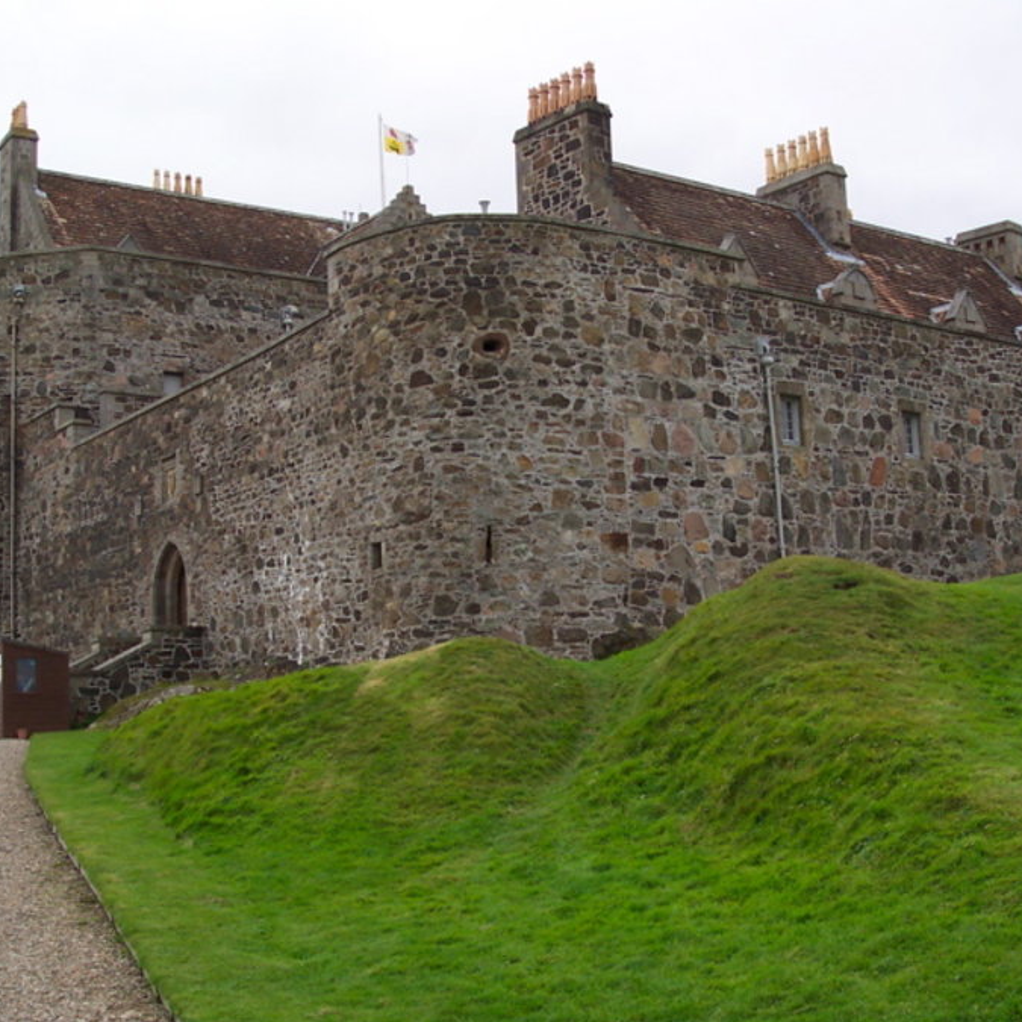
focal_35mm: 49
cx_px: 551
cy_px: 514
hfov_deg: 34.7
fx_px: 1637
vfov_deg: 34.7
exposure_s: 1/250
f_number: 4.8
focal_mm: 8
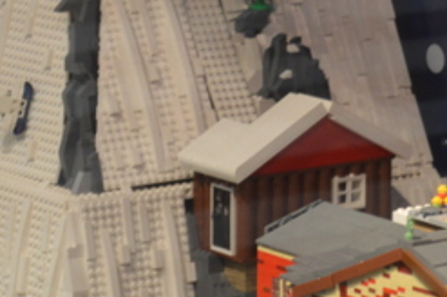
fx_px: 4242
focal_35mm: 342
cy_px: -28
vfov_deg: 4.0
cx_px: 590
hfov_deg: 6.0
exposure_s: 1/60
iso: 400
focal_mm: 55
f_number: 5.6
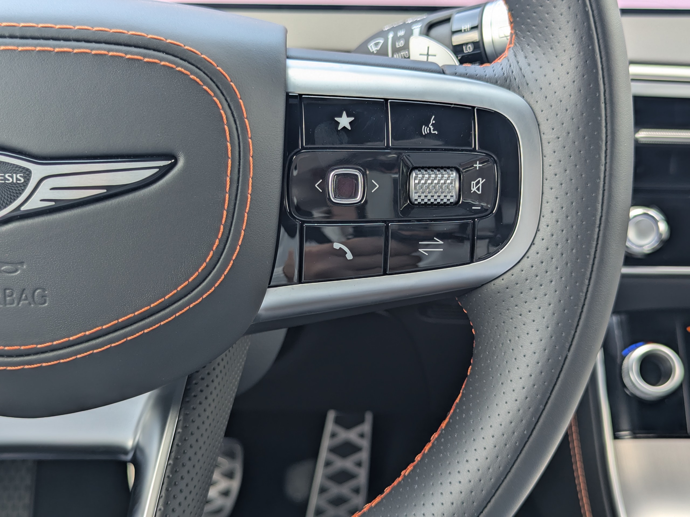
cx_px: 345
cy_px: 258
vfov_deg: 30.3
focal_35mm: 48
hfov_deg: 39.7
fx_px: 957
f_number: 1.85
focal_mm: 6.81
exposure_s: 1/160
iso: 50
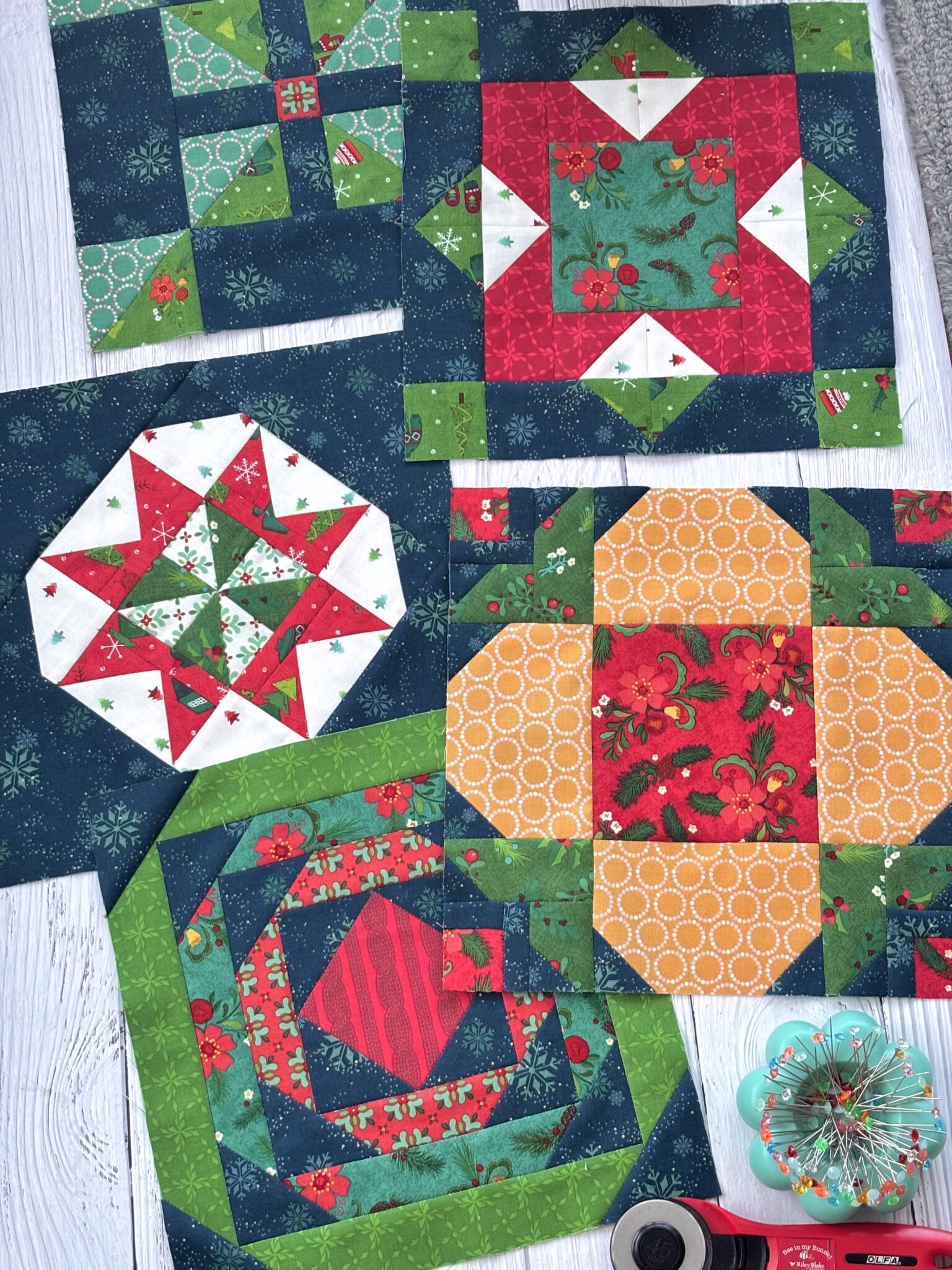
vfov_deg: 36.8
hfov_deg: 28.0
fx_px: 1907
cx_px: 476
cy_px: 635
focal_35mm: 52
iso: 50
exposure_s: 1/60
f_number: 1.6
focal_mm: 5.96
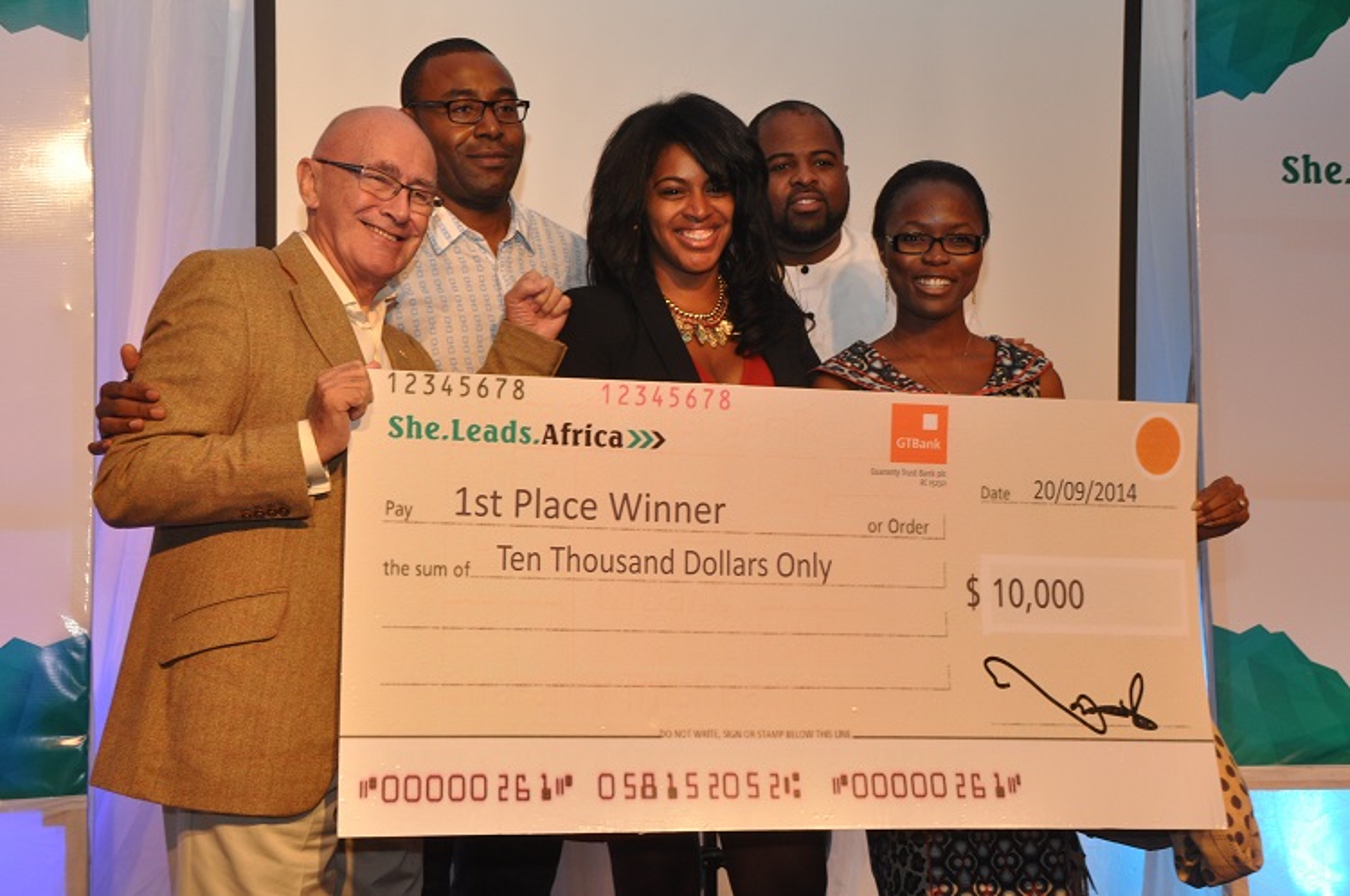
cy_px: 448
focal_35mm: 52
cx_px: 675
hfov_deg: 37.9
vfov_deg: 25.7
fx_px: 1966
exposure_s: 1/60
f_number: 7.1
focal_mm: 35
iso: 800
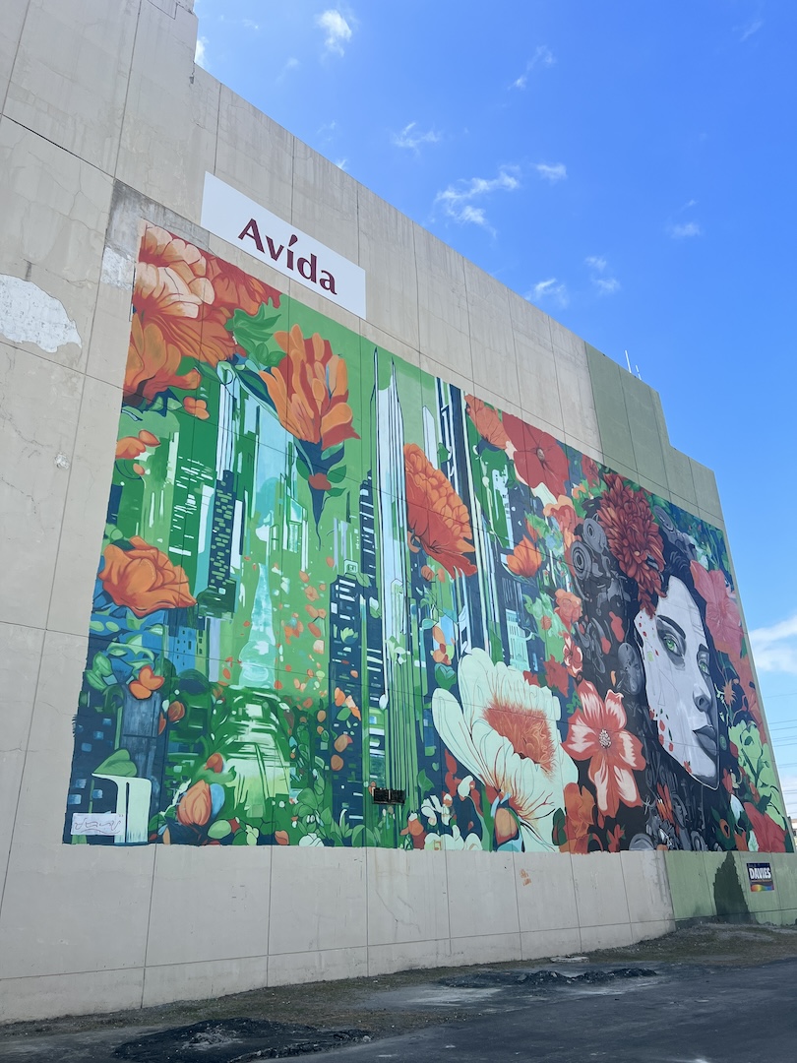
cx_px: 398
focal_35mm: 26
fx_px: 798
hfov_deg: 53.1
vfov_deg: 67.3
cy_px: 532
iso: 50
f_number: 1.5
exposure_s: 1/1808
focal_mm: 5.7
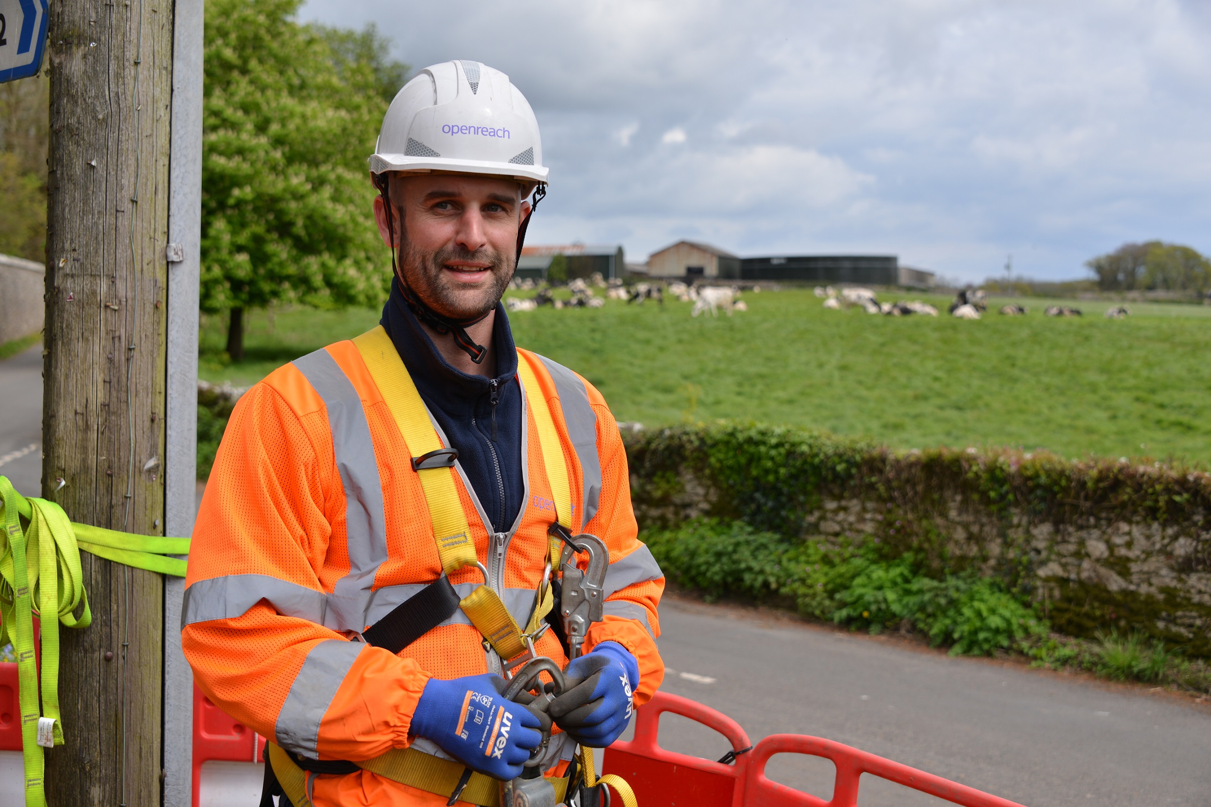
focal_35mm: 48
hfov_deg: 41.1
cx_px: 606
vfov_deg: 28.1
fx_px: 1615
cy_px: 404
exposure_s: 1/800
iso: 200
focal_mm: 48
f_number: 5.6
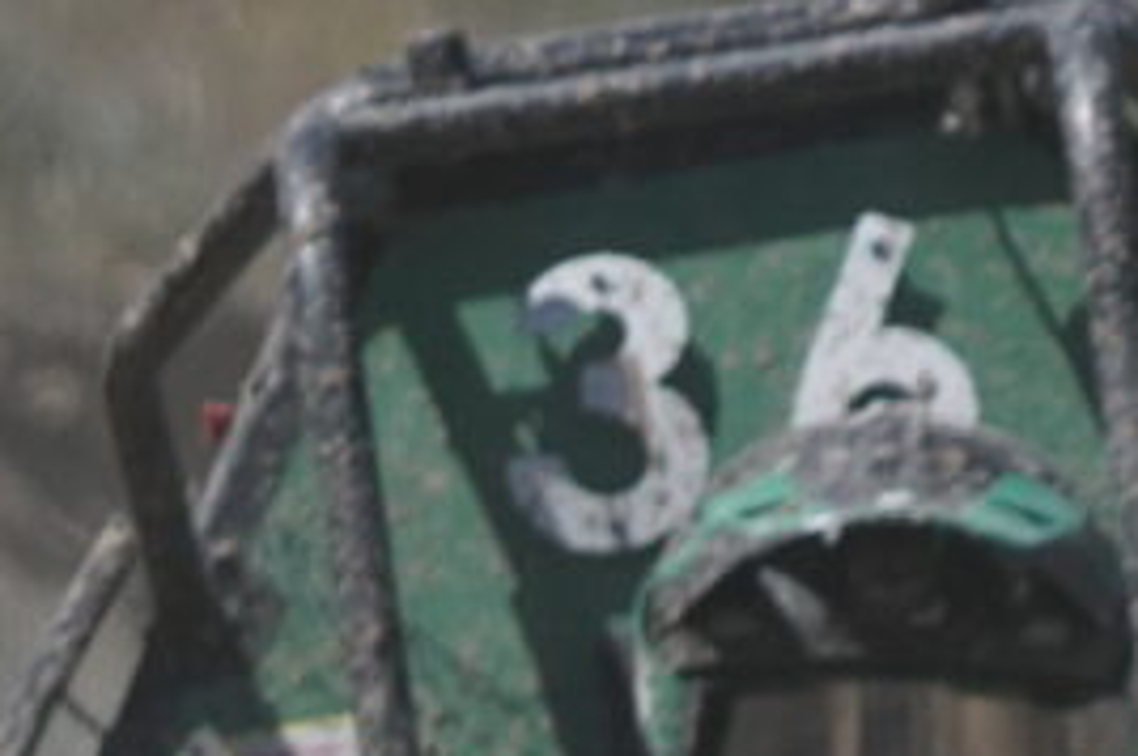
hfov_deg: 1.2
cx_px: 306
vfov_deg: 0.8
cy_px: 2011
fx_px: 55788
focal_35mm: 1767
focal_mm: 154
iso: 320
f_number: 6.3
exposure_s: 1/1600
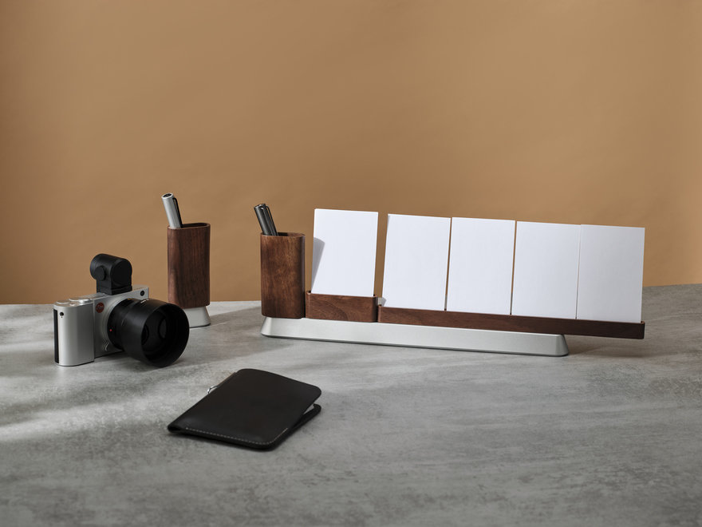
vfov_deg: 18.7
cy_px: 264
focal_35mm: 79
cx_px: 351
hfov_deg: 24.7
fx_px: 1602
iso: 200
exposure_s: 1/125
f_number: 11
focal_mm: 100
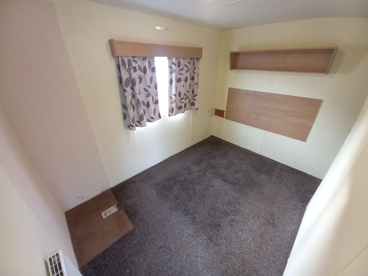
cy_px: 138
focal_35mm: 13
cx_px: 184
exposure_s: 1/25
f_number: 2.2
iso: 320
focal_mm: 1.42
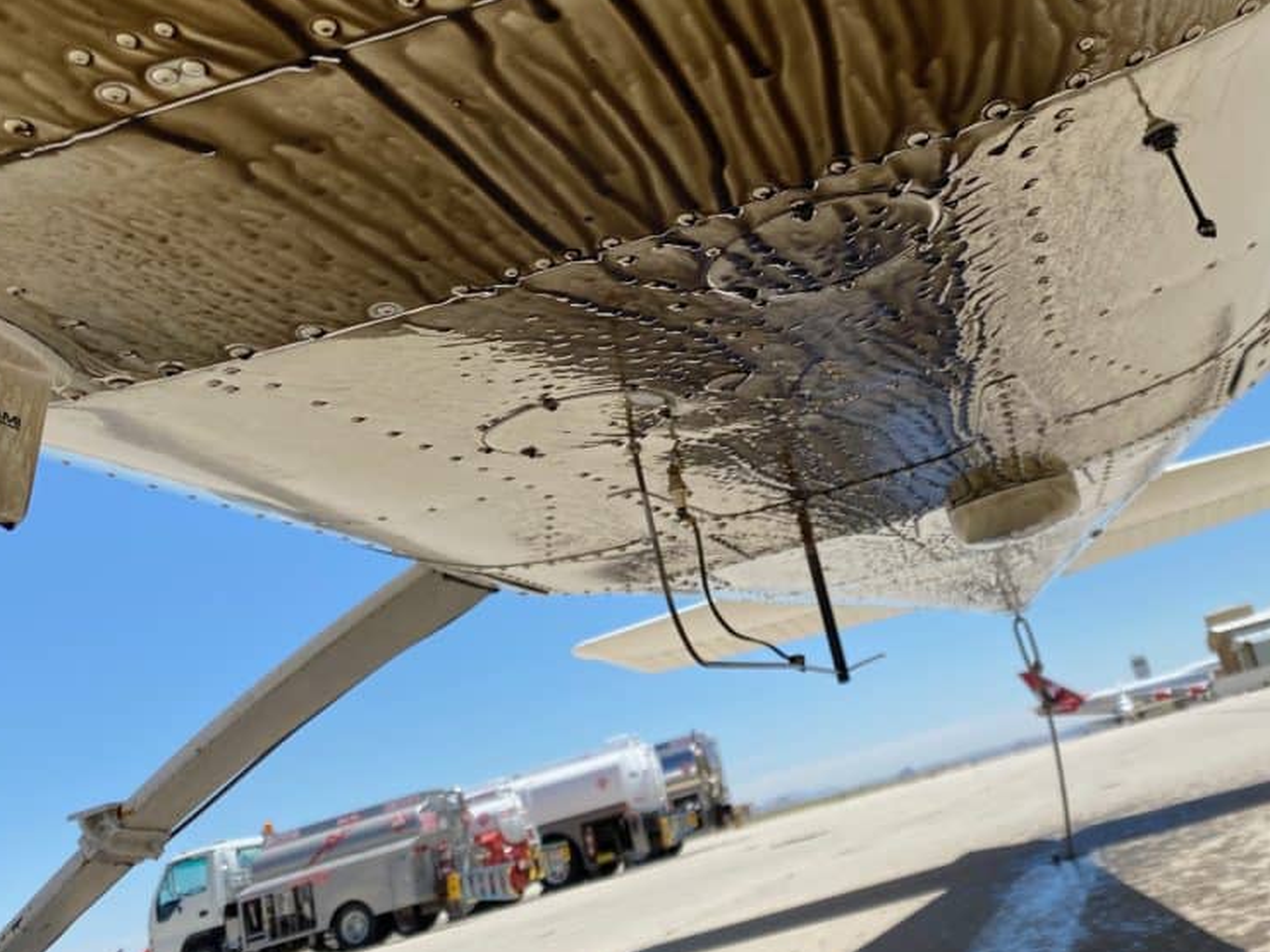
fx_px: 1394
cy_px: 270
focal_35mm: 38
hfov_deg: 48.6
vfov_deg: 37.0
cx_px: 770
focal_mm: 4.25
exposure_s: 1/2183
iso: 32
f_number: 1.8
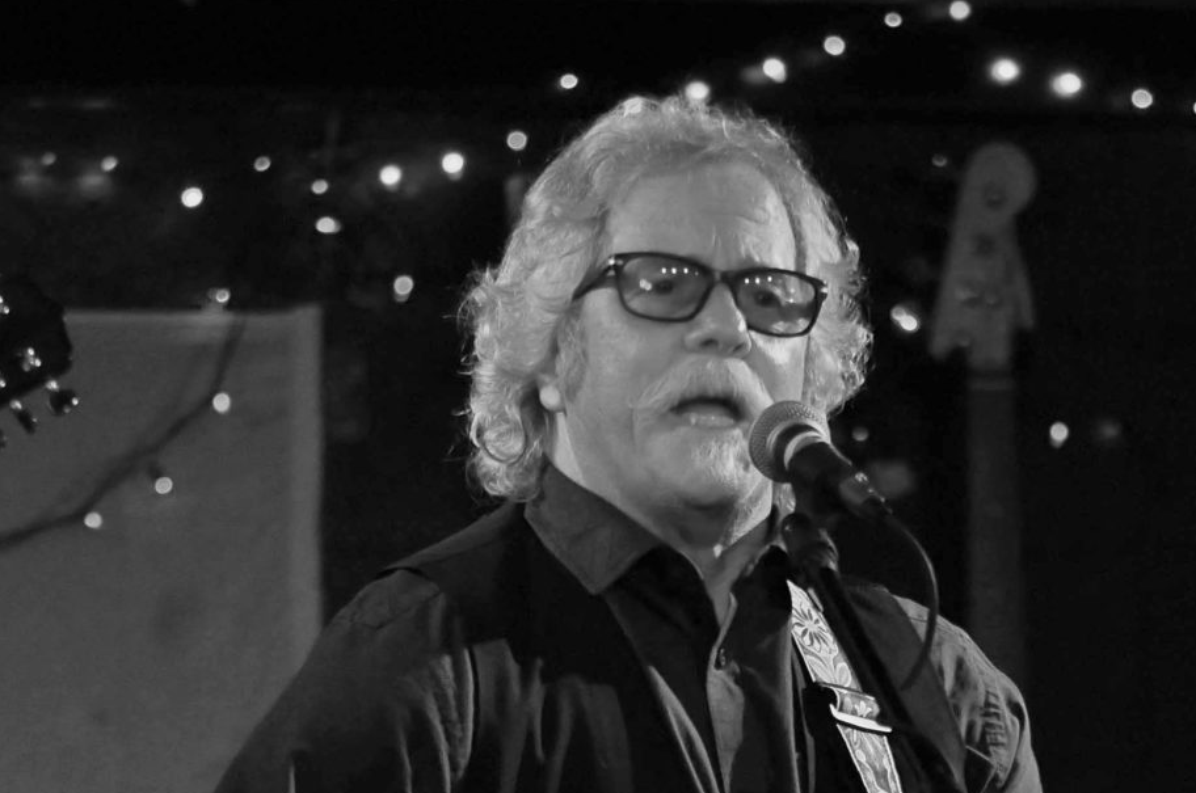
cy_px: 781
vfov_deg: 4.3
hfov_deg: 6.4
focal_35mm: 320
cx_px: 618
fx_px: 10618
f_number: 2.8
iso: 1250
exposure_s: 1/125
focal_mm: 95
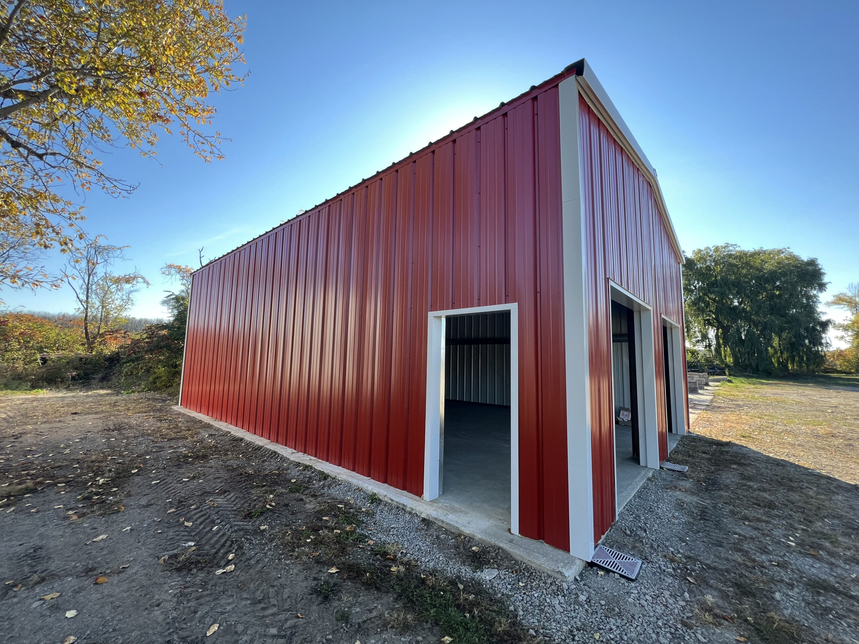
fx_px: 323
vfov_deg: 89.9
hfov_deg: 106.2
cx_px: 430
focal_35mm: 13
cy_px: 322
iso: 32
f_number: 1.8
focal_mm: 1.57
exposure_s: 1/270
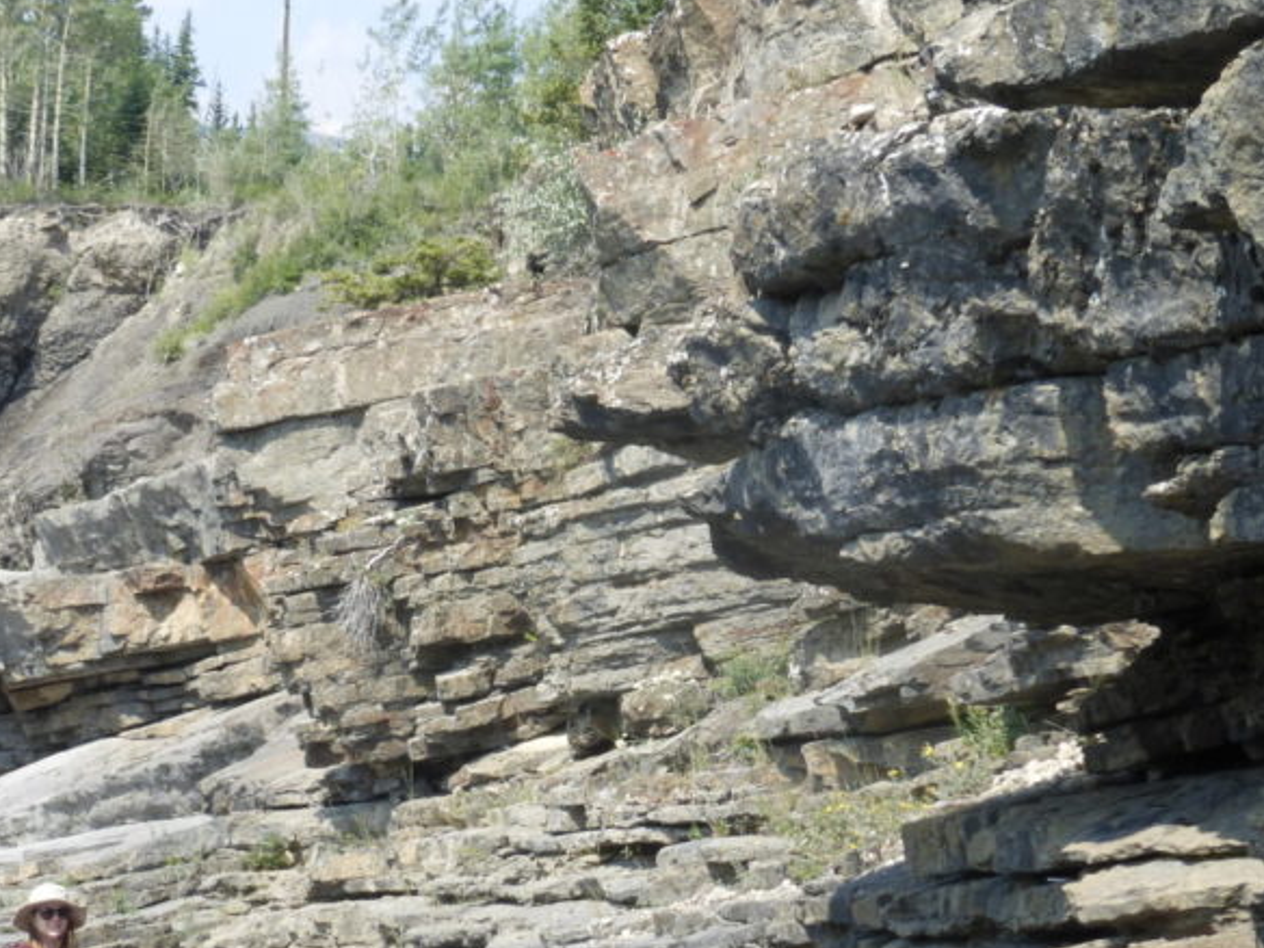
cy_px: 571
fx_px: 3907
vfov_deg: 13.8
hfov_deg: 18.4
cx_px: 684
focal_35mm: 107
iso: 100
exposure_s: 1/400
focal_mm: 10.3
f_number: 4.7
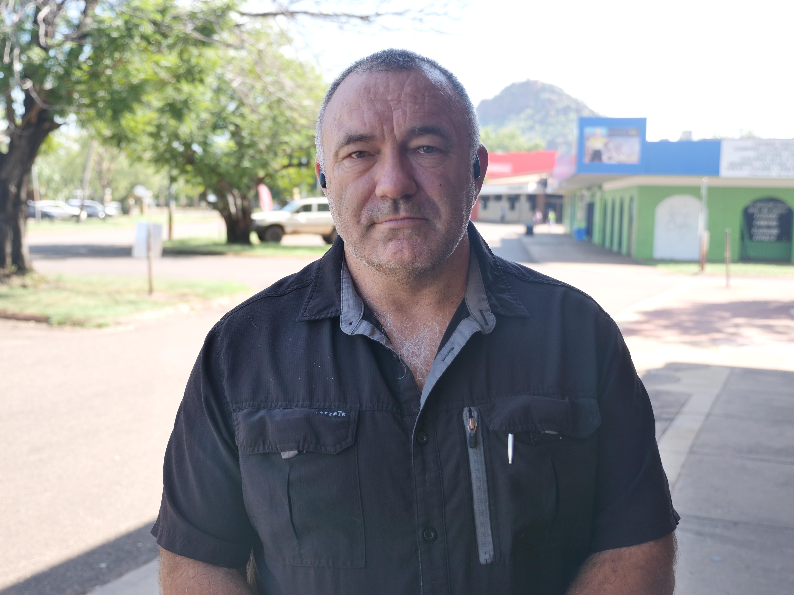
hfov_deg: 44.8
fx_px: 963
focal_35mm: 42
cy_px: 298
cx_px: 397
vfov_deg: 34.3
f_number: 2.8
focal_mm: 21
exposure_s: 1/400
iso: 200
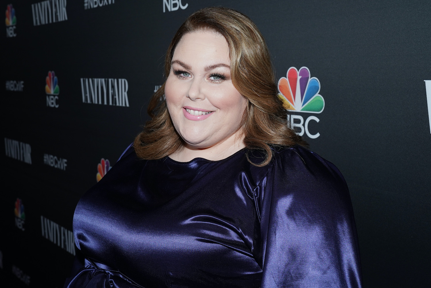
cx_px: 216
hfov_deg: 41.1
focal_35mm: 48
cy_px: 144
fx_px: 575
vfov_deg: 28.1
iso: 800
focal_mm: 48
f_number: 8
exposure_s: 1/160
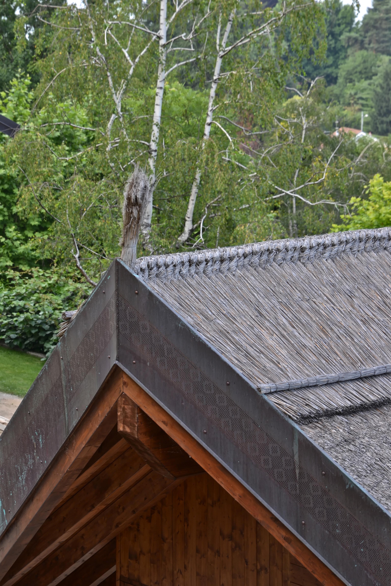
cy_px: 293
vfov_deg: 16.1
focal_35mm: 128
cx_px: 196
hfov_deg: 10.8
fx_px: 2077
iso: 100
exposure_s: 1/30
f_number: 8
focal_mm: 85
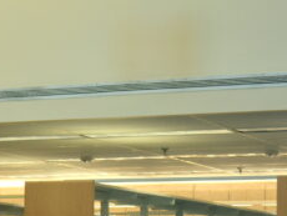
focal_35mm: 173
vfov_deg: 8.5
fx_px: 1437
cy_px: 217
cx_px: -332
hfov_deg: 10.3
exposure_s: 1/80
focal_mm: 27
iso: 400
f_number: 4.5
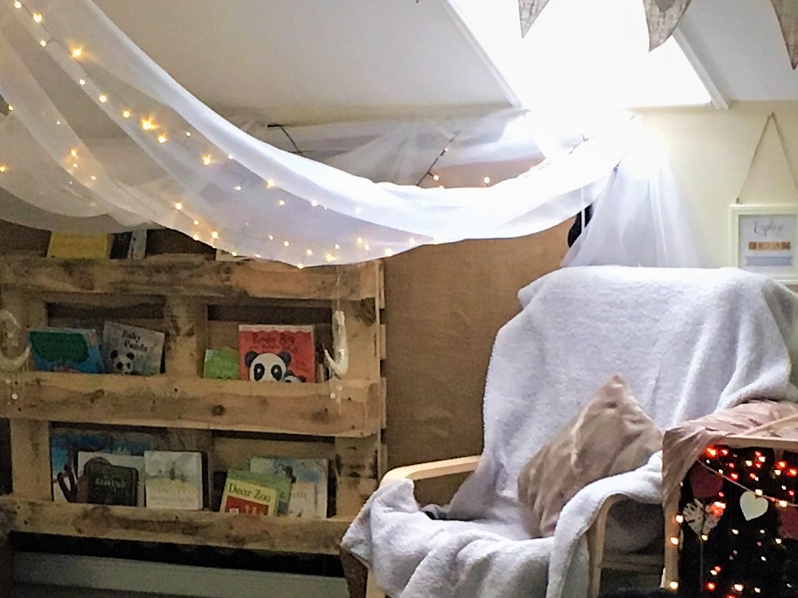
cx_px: 209
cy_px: 620
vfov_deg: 11.6
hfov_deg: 15.6
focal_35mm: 126
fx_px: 2905
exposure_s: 1/33
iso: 160
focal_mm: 4.15
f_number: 2.2
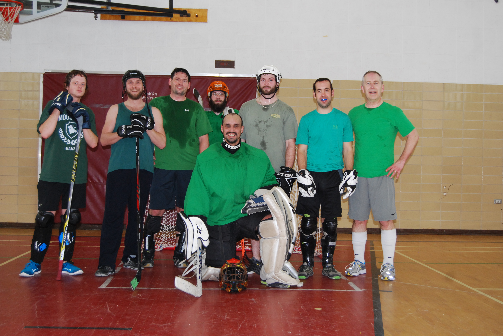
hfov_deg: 38.8
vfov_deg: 26.6
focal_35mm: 51
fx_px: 713
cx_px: 252
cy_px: 168
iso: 640
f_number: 4.5
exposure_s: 1/60
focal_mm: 34
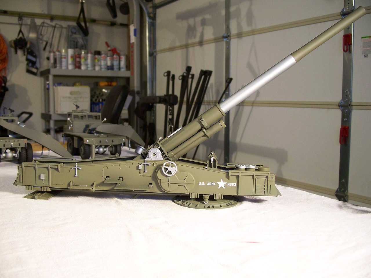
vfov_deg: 38.7
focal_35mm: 37
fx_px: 397
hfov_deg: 50.1
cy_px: 139
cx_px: 186
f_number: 2.8
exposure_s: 1/8
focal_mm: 7.8
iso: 200
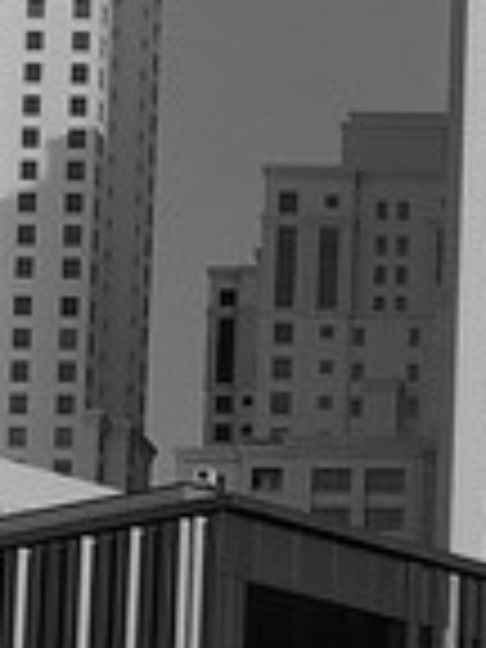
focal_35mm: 188
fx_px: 3519
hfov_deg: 7.6
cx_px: 896
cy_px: 920
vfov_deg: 10.2
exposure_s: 1/1166
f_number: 2.2
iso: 25
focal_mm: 4.15
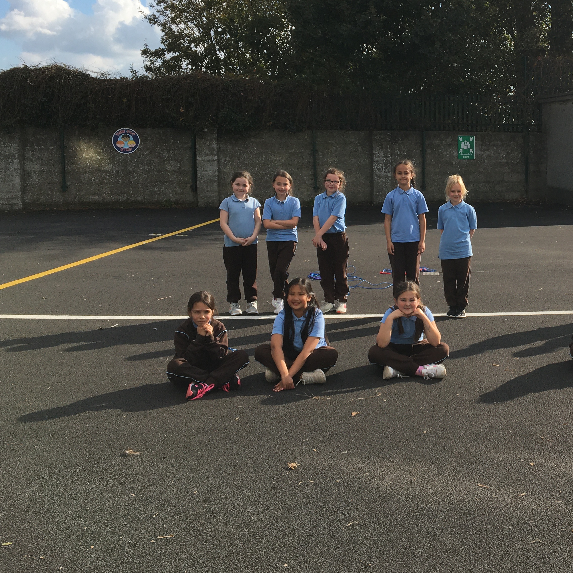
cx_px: 468
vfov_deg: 37.3
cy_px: 211
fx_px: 843
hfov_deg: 36.1
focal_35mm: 45
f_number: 2.2
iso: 25
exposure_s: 1/1479
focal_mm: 4.15
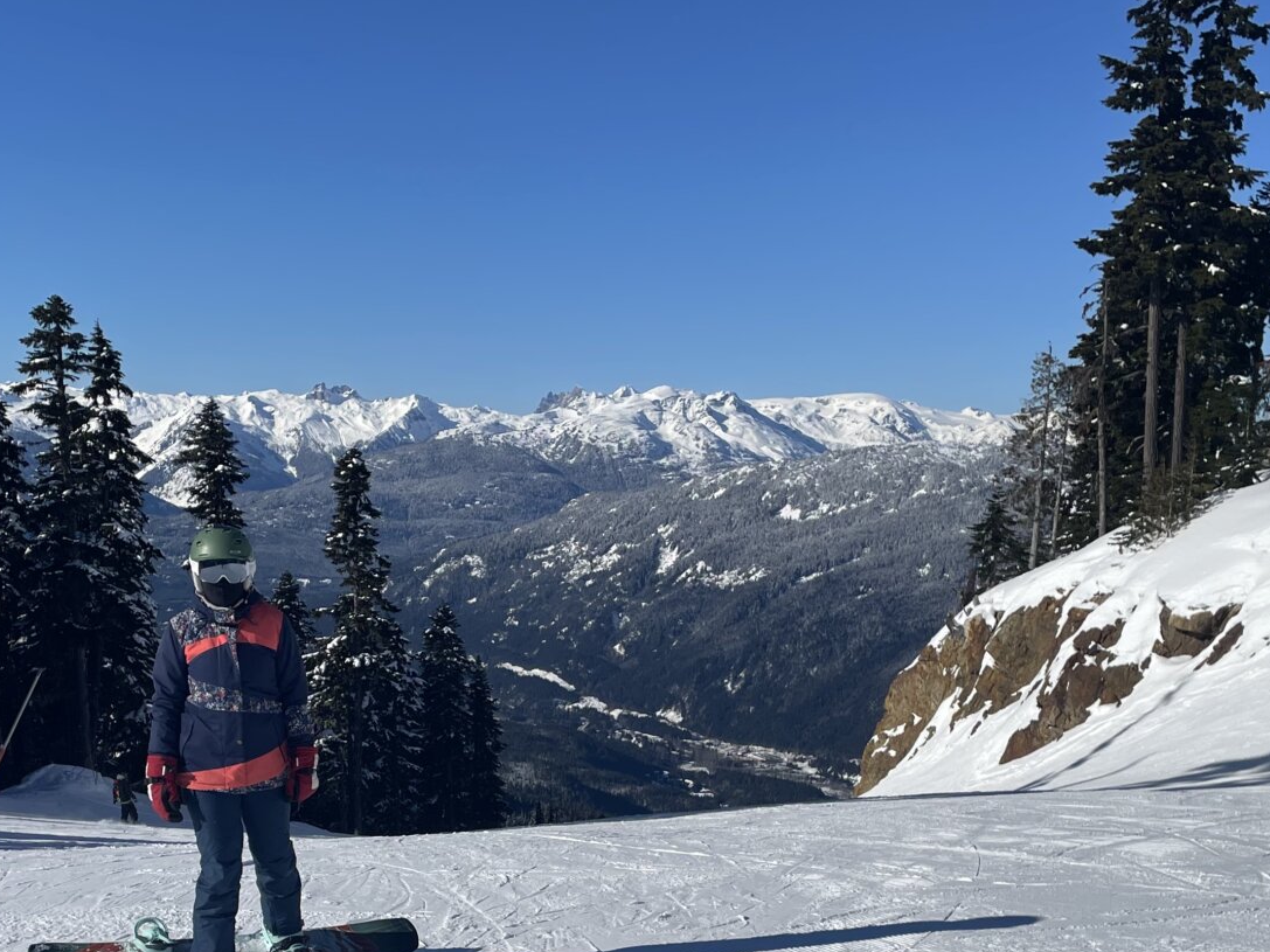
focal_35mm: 49
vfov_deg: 28.5
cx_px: 587
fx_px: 1798
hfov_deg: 38.9
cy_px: 855
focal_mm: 4.2
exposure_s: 1/9091
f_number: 1.6
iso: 32
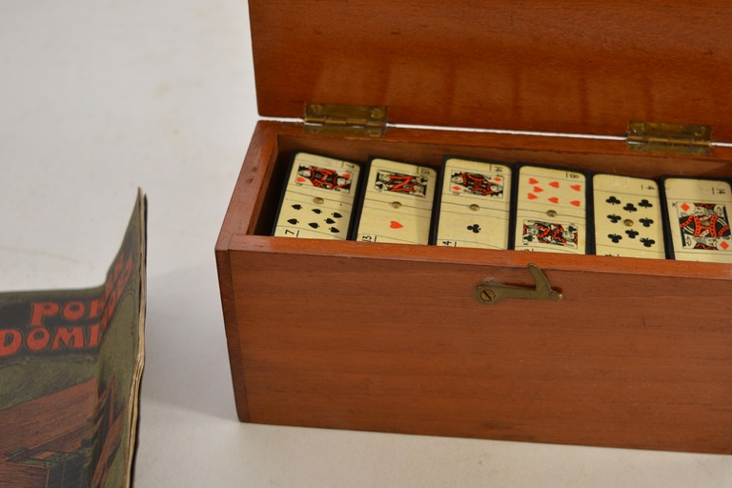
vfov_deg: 22.6
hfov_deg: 33.4
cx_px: 417
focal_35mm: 60
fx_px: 1220
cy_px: 270
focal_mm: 30
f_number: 4.5
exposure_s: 1/80
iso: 320
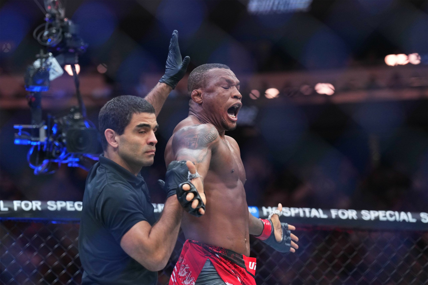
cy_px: 142
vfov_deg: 10.2
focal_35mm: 135
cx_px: 214
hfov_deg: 15.2
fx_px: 1605
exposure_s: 1/800
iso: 2500
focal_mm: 135
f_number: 3.2
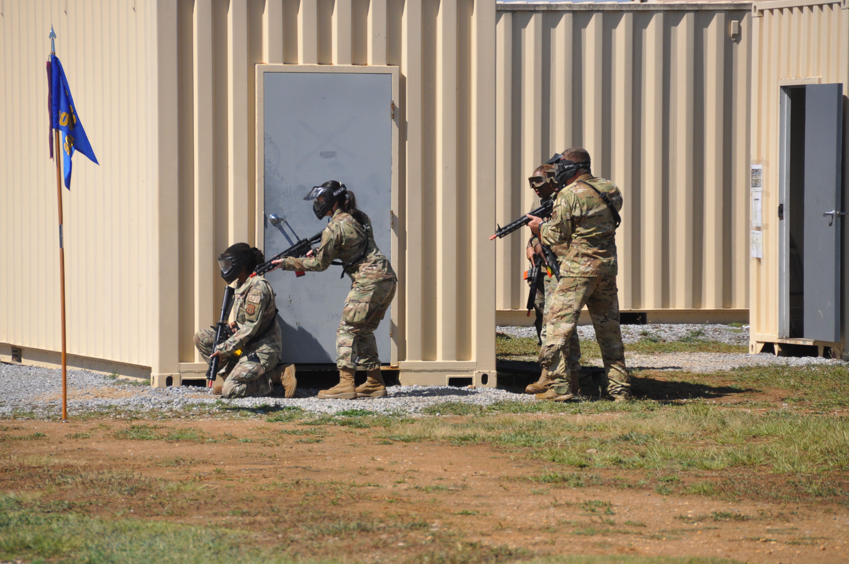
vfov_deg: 4.6
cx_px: 424
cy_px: 282
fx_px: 7066
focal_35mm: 300
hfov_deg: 6.9
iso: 360
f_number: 5.6
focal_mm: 200
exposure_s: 1/2000
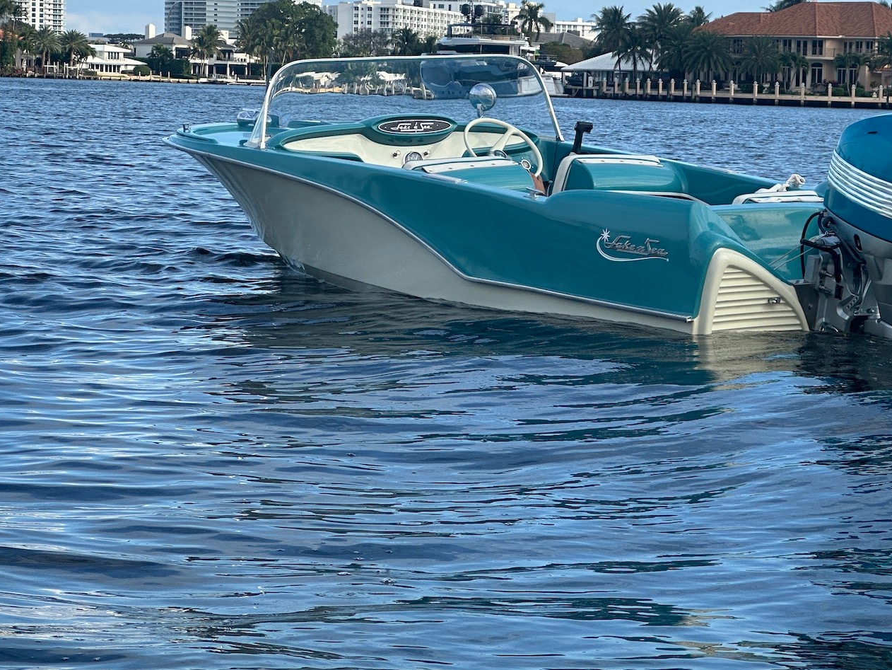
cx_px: 579
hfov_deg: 19.4
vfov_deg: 14.6
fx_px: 2603
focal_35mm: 101
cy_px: 258
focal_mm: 9
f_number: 2.8
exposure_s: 1/442
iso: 32
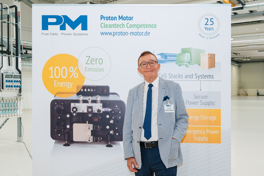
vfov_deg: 35.0
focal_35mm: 38
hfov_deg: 50.7
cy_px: 88
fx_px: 278
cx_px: 132
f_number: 8
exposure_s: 1/60
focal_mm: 38
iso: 800
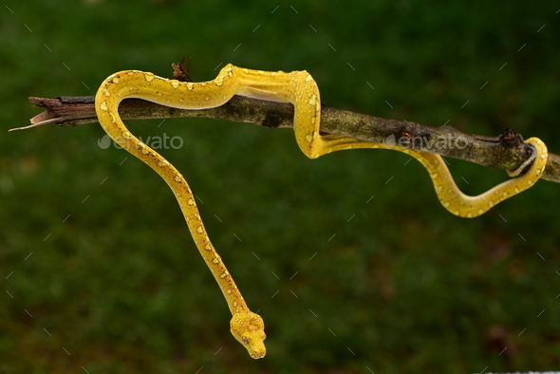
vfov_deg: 13.1
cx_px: 280
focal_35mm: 105
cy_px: 187
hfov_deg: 19.4
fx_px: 1634
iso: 100
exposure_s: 1/125
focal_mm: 105
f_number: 9
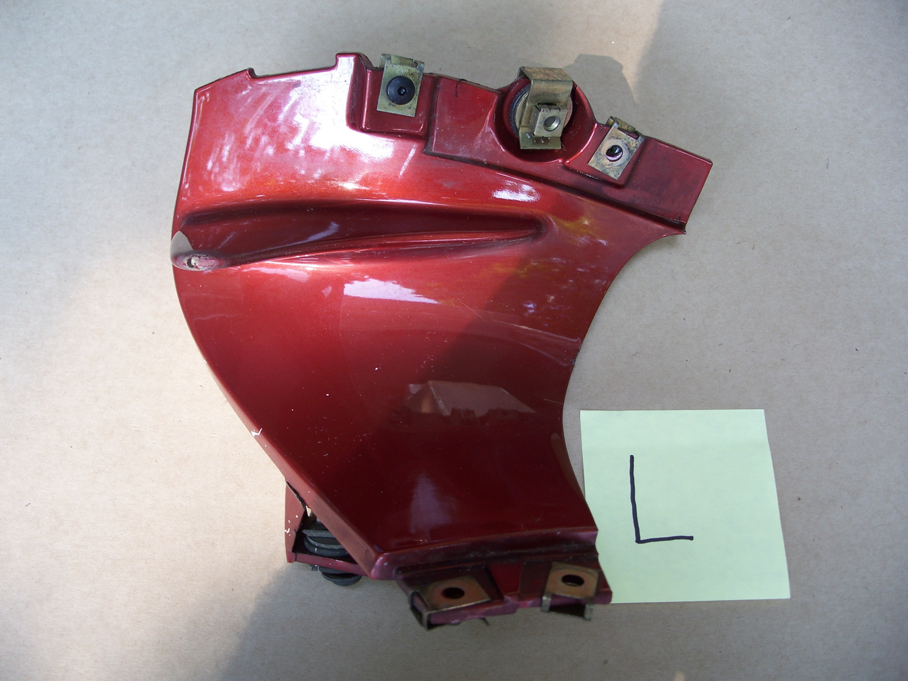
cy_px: 340
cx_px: 454
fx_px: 971
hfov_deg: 50.1
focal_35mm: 37
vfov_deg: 38.7
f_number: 2.8
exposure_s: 1/50
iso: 64
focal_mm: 7.8
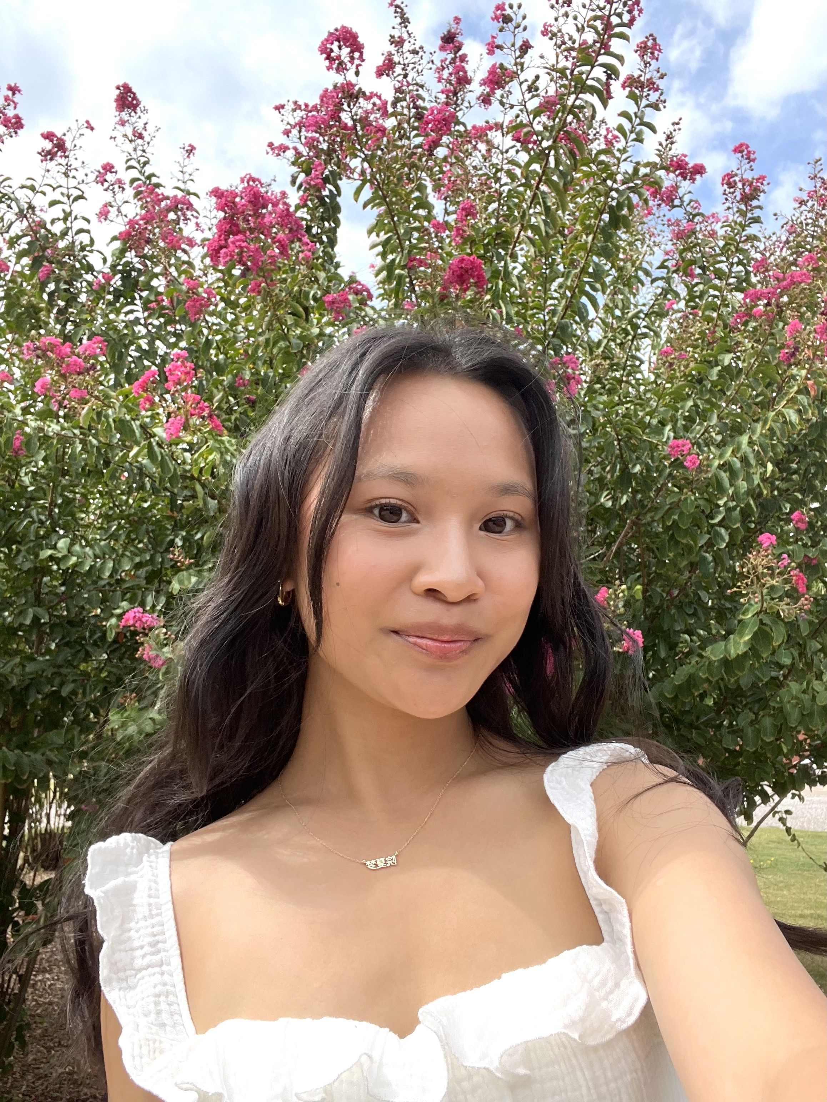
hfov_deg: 46.8
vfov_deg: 60.0
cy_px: 551
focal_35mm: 30
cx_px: 414
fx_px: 956
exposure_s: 1/436
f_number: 2.2
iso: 32
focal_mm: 2.71
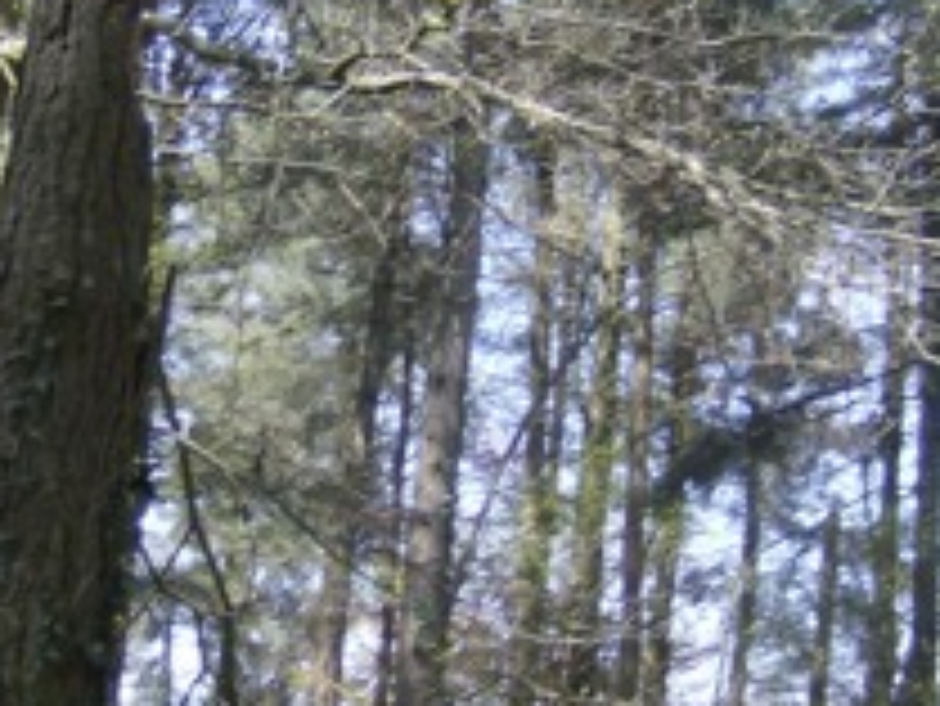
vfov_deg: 16.6
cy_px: 373
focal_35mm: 89
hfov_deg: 21.8
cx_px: 261
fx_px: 2418
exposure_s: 1/281
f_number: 2.8
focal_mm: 6
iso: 100
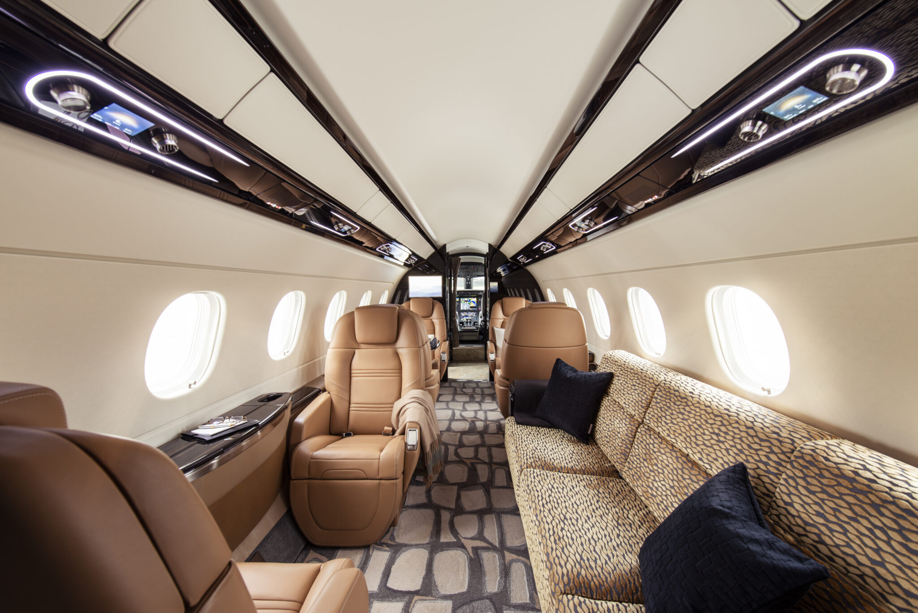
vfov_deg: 73.8
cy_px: 306
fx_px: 408
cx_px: 459
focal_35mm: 16
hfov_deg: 96.7
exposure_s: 2.5
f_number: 9
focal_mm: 16
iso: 100
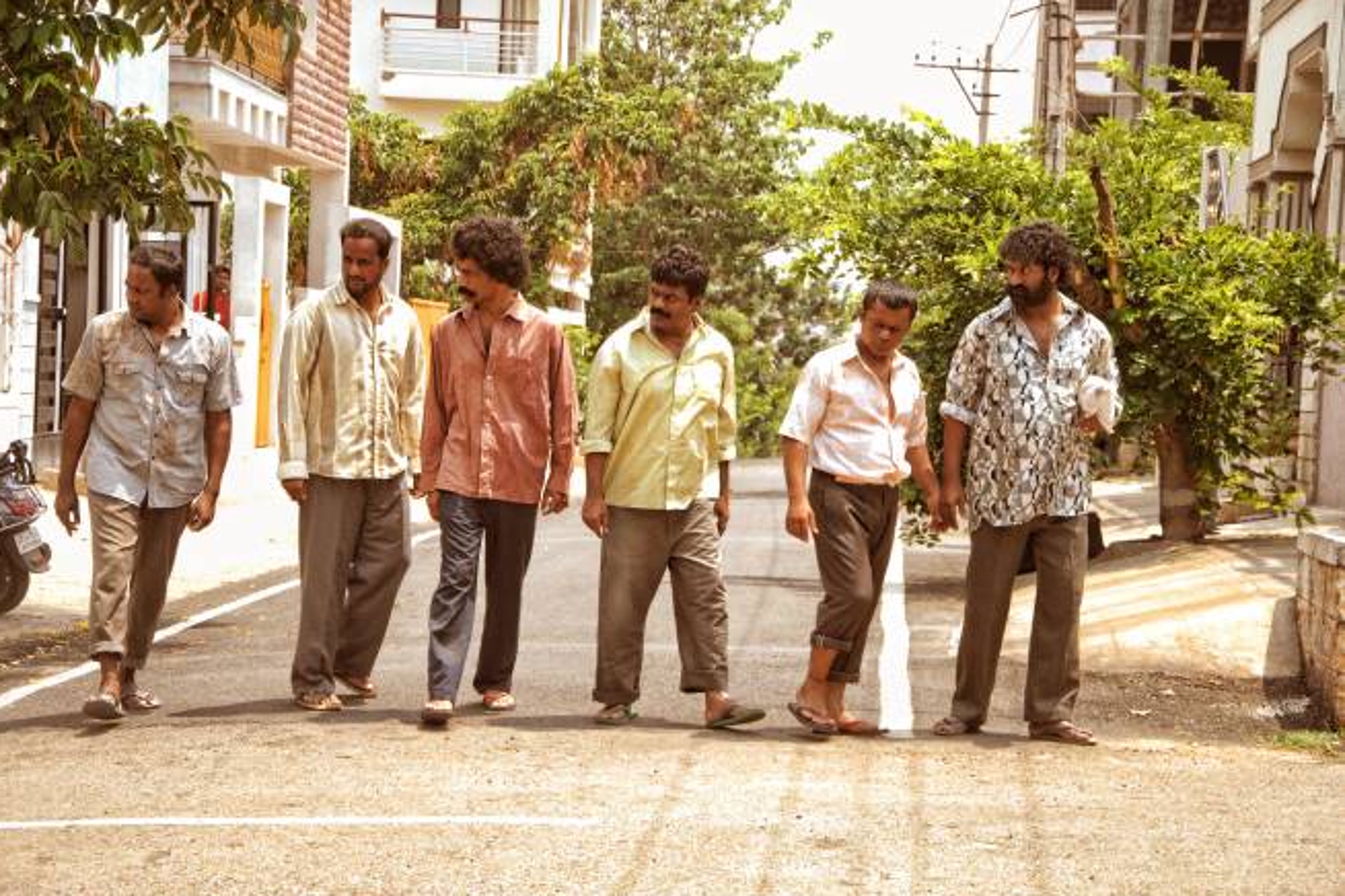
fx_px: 3512
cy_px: 450
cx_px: 668
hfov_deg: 21.7
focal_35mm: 94
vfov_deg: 14.6
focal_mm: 62
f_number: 5.6
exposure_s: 1/250
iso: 250
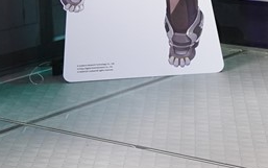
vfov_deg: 10.3
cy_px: -95
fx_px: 892
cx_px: 484
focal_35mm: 122
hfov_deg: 14.9
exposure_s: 1/250
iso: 4000
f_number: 5.6
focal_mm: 28
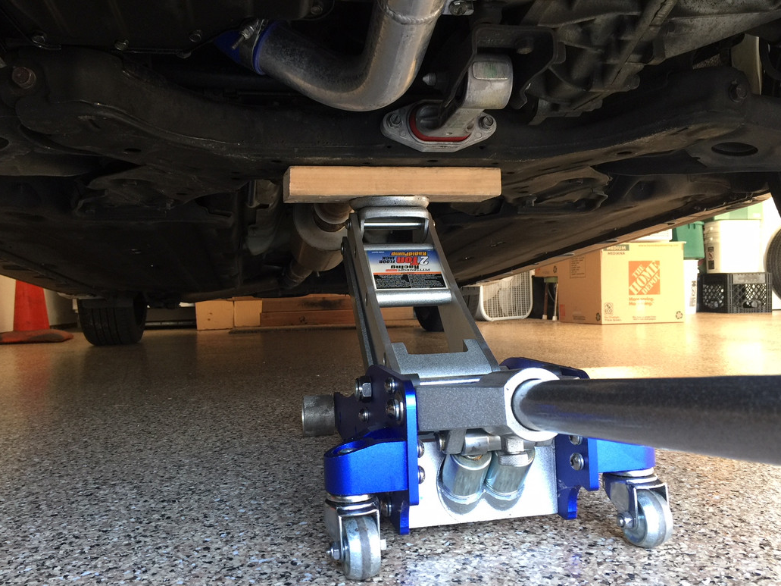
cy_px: 297
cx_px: 381
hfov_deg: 60.0
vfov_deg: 46.8
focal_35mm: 30
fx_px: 677
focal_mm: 4.15
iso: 40
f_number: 2.2
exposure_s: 1/15
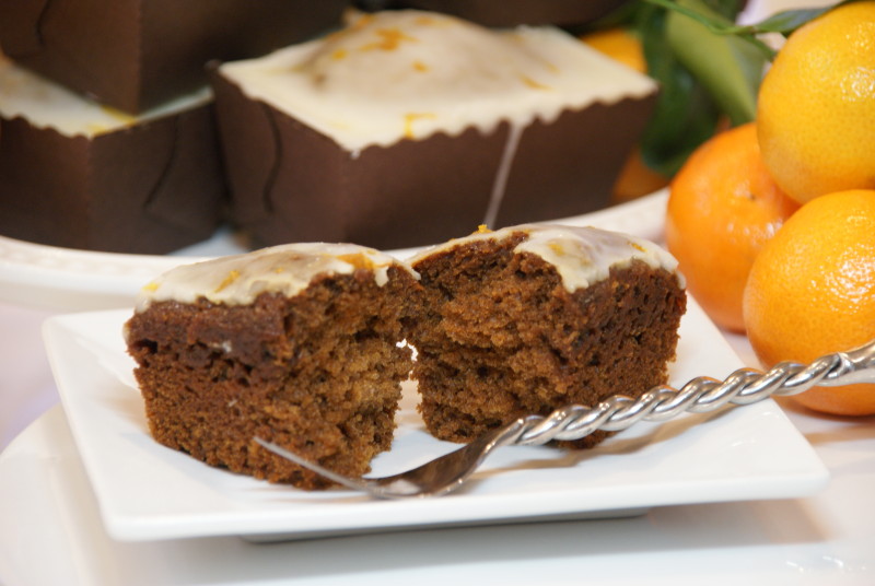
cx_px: 438
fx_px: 7302
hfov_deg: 6.9
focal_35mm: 300
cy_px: 293
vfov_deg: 4.6
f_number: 6.3
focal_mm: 200
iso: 400
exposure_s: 1/30
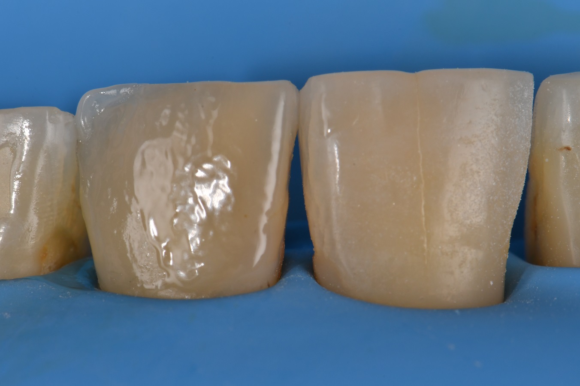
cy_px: 193
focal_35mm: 157
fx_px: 2528
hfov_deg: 13.1
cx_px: 290
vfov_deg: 8.7
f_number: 32
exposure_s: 1/160
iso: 200
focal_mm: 105
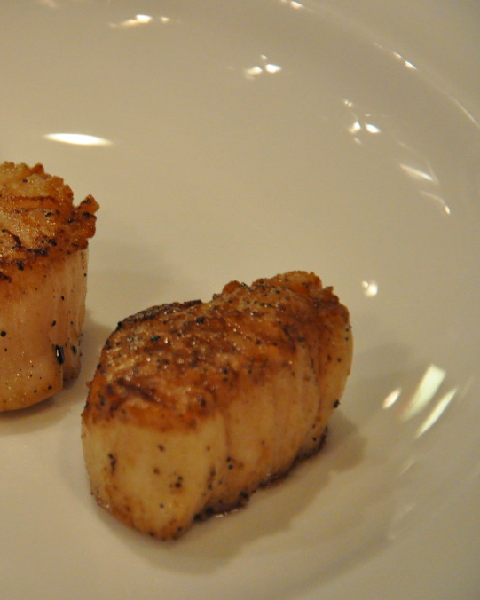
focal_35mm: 224
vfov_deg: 8.6
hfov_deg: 6.9
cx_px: 45
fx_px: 3972
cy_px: 301
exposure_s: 1/80
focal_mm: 105
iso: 3200
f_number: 5.6
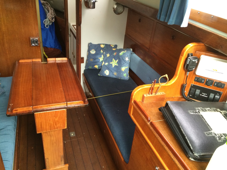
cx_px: 114
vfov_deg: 48.2
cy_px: 85
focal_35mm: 29
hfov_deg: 61.7
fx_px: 190
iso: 160
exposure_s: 1/33
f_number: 2.2
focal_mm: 4.15
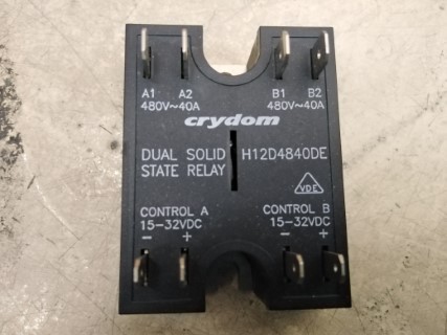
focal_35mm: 26
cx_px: 224
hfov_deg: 67.3
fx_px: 336
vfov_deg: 53.0
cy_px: 168
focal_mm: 3.59
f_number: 1.8
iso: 583
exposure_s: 1/20
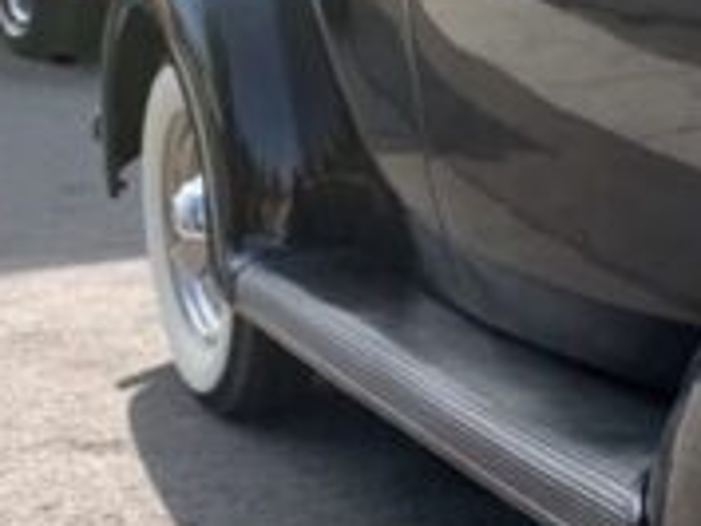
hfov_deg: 15.0
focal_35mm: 113
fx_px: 2290
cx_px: 1279
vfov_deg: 13.1
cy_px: 261
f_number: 1.8
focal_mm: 4.25
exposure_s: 1/512
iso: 25
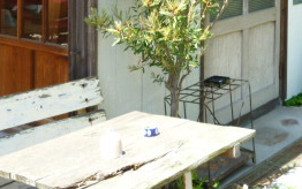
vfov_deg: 16.5
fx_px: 618
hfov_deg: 27.3
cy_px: -54
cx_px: 201
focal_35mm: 75
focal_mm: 5.2
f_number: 3.5
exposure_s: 1/125
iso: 80
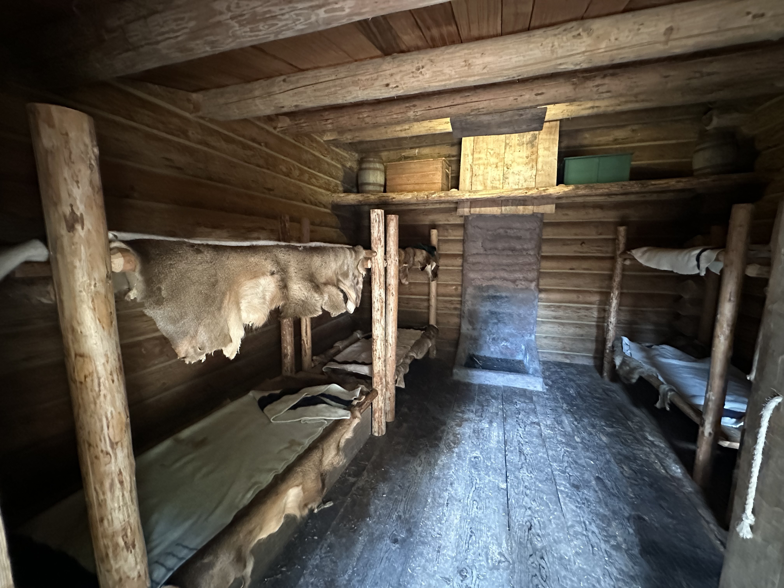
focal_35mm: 14
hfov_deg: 102.1
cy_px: 294
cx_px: 392
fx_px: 317
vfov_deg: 85.7
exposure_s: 1/41
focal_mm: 2.22
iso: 1250
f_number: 2.2
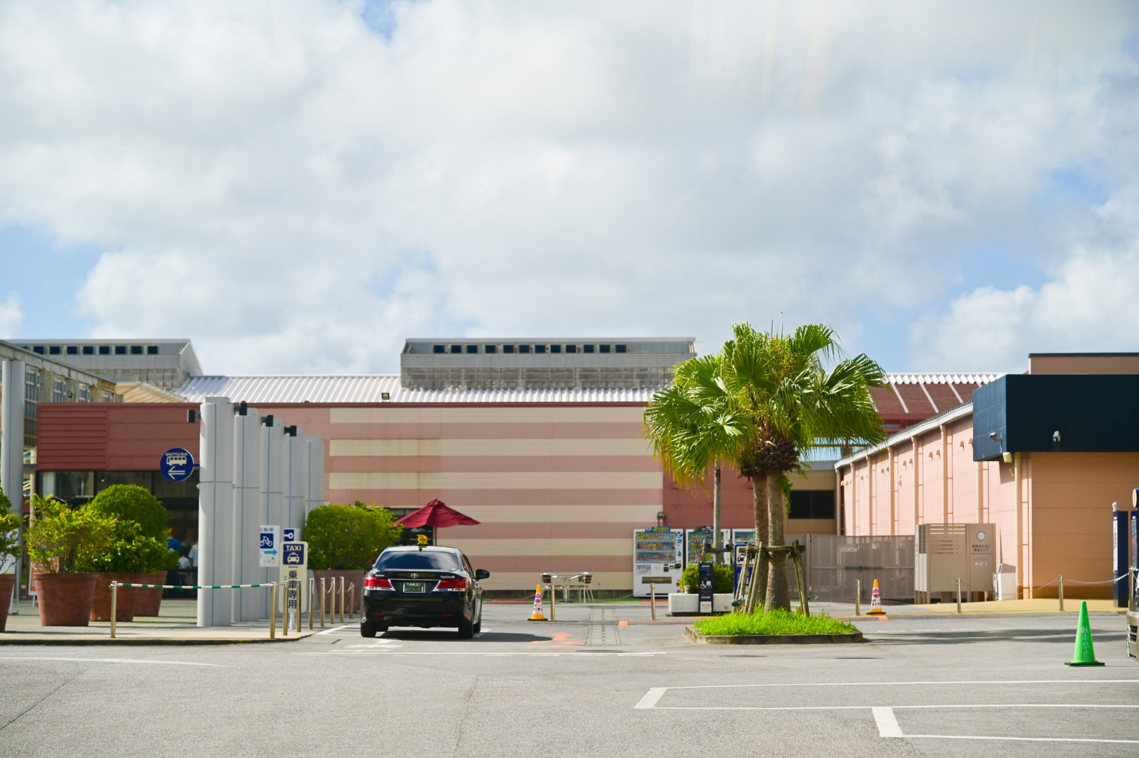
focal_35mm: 85
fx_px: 2688
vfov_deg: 16.1
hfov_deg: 23.9
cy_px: 379
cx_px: 570
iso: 100
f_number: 4
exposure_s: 1/2000
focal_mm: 85
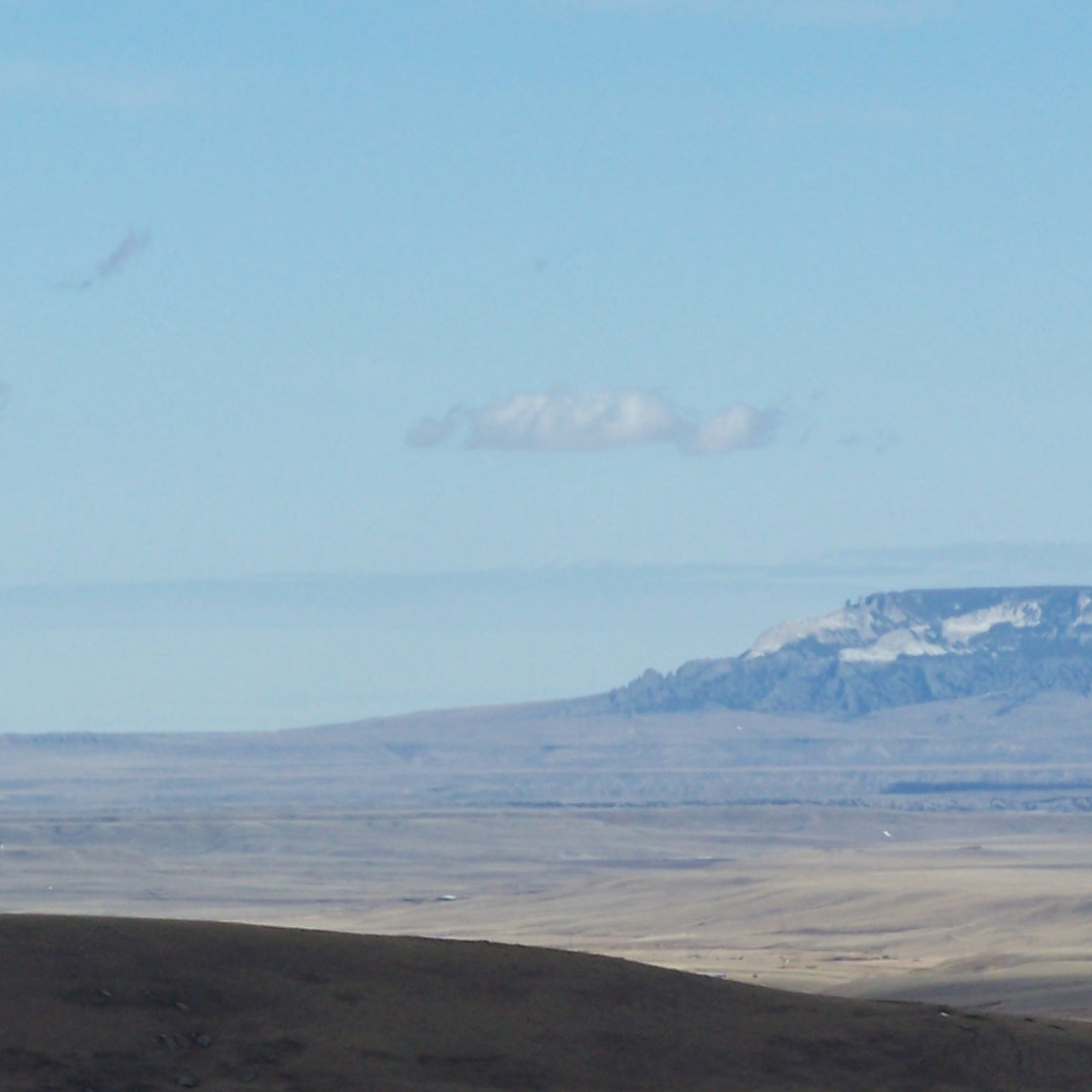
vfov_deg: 5.1
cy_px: 782
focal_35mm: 346
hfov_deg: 5.1
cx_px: 419
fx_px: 12349
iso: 80
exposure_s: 1/1000
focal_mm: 28
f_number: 4.5
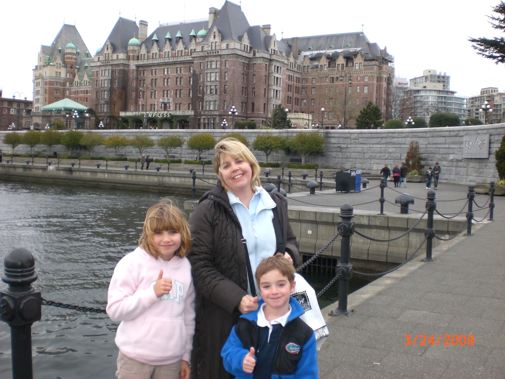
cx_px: 252
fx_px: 554
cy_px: 190
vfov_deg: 37.7
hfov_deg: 49.0
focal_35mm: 38
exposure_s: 1/200
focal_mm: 6.3
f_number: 3.1
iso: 100
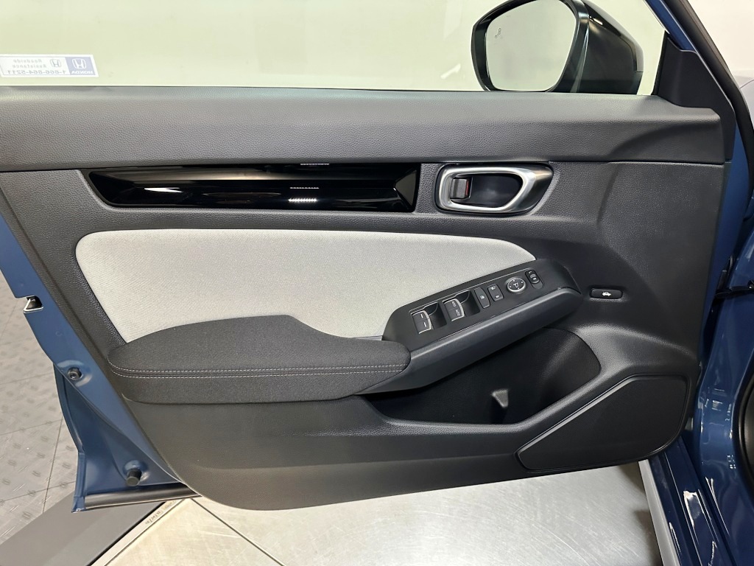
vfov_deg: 56.8
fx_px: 523
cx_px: 377
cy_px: 283
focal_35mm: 24
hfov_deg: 71.6
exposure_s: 1/60
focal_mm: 6.86
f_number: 1.78
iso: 640
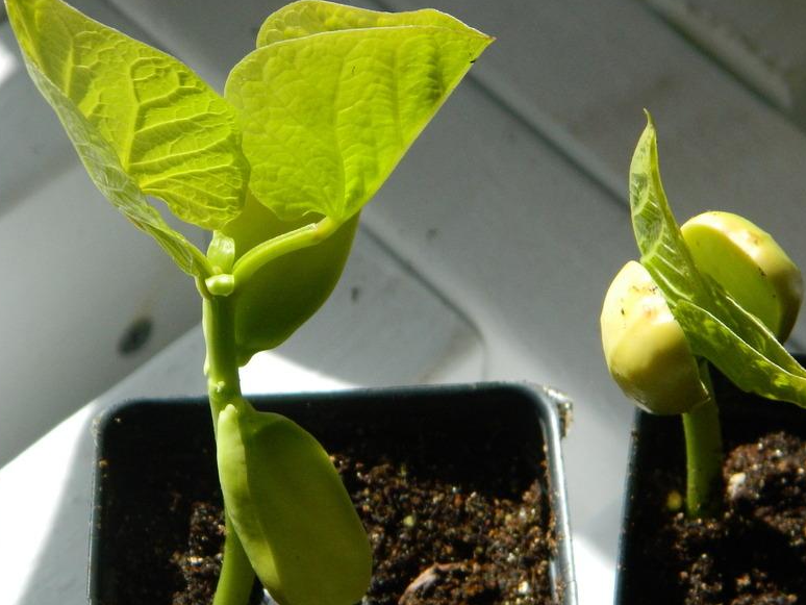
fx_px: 3098
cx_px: 422
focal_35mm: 133
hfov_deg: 14.8
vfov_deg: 11.2
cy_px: 280
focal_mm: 18.6
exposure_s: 1/640
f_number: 4.5
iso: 250
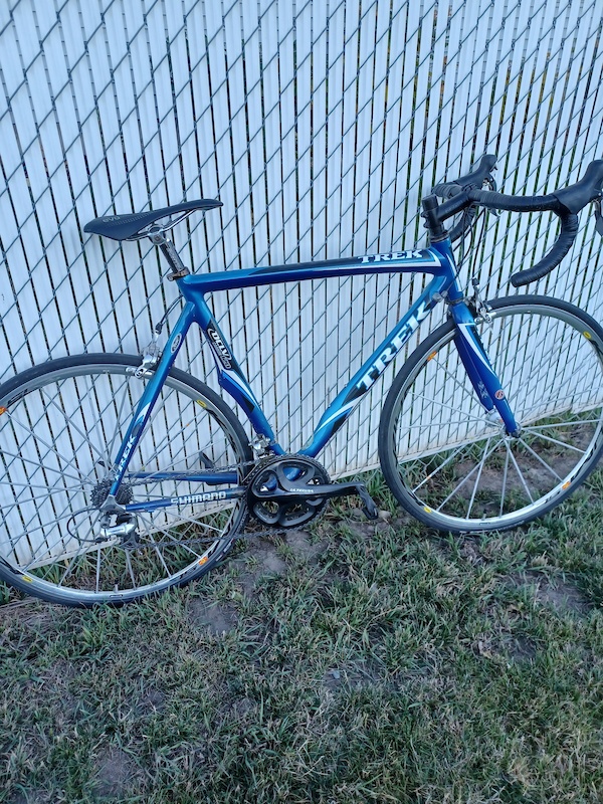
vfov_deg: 69.4
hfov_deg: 54.9
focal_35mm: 25
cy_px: 402
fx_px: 581
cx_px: 302
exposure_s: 1/120
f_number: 1.8
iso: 64
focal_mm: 4.6
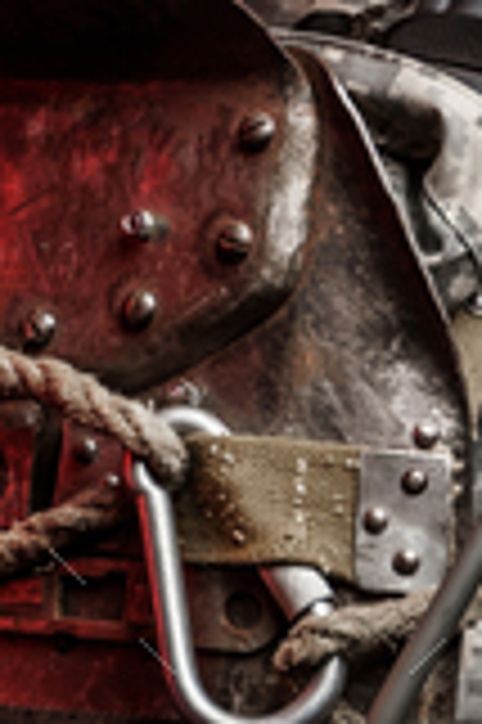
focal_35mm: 324
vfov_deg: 6.4
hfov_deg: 4.2
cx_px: 270
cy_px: 83
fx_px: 6521
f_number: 2.8
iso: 160
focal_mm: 59
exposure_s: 1/160
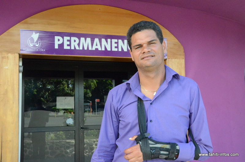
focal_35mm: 48
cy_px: 81
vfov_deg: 28.0
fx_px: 326
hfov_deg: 41.2
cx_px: 122
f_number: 13
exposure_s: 1/640
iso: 6400
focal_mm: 32
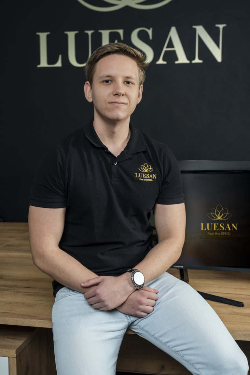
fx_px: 469
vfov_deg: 43.6
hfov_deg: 29.9
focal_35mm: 45
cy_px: 188
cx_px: 125
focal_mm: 45
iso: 250
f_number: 5
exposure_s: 1/100
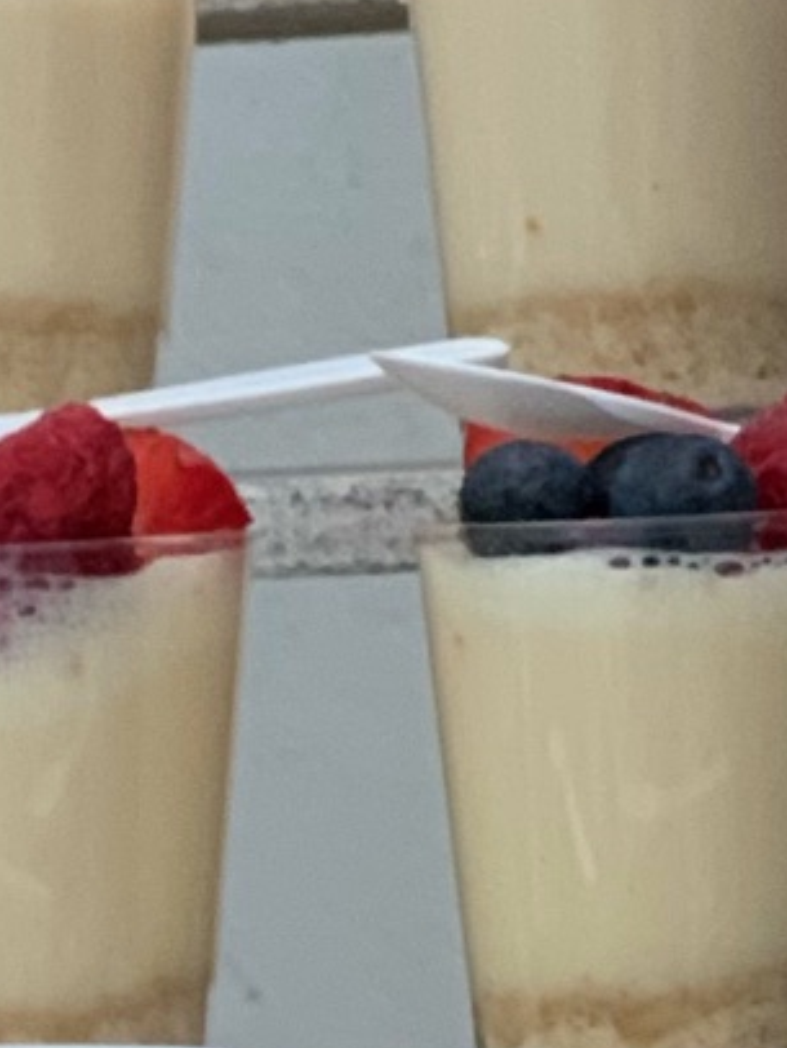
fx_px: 7934
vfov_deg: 7.4
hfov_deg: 5.5
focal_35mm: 262
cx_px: -1066
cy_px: 1706
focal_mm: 6
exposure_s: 1/60
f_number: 2.4
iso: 160
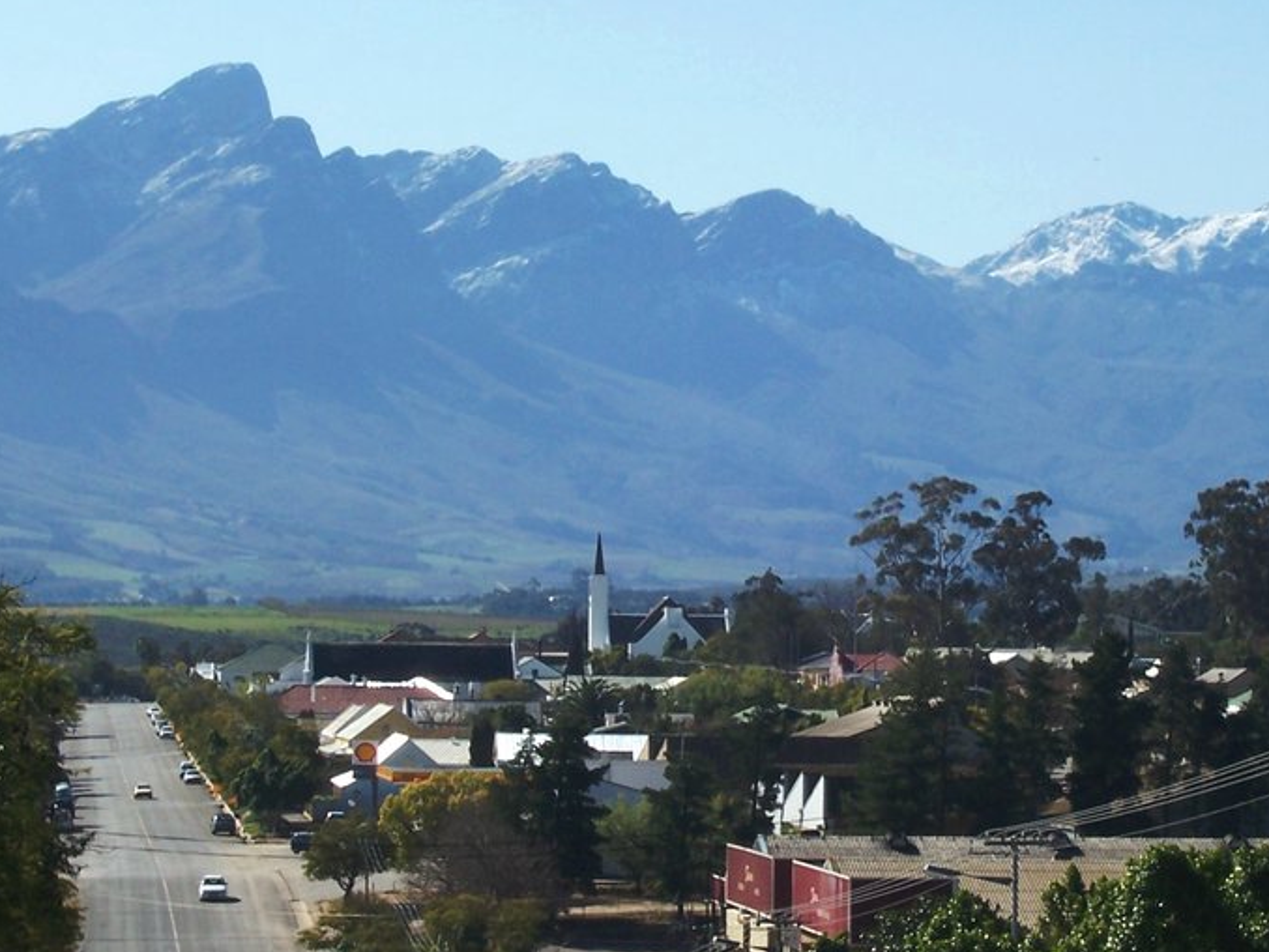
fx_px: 5648
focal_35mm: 154
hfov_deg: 12.8
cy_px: 460
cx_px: 797
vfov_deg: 9.6
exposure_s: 1/250
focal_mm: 16.8
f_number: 9.5
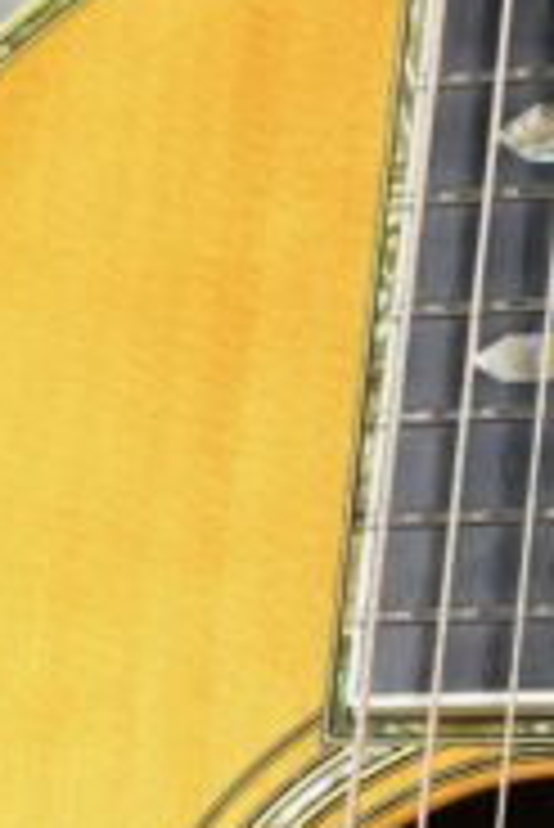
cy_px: 1534
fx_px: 6405
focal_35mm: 278
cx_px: 543
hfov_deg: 4.9
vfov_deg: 7.2
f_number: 6.3
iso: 320
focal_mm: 50
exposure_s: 1/6
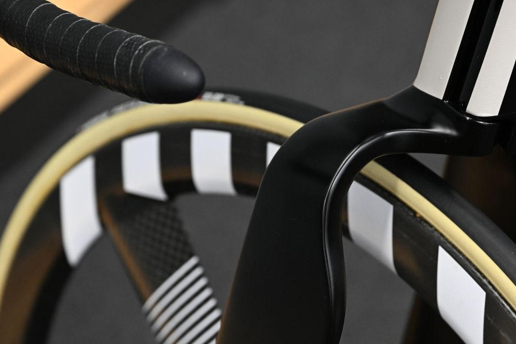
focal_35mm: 109
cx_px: 364
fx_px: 1562
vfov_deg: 12.5
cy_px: 230
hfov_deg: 18.7
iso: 2000
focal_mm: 70
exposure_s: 1/200
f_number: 4
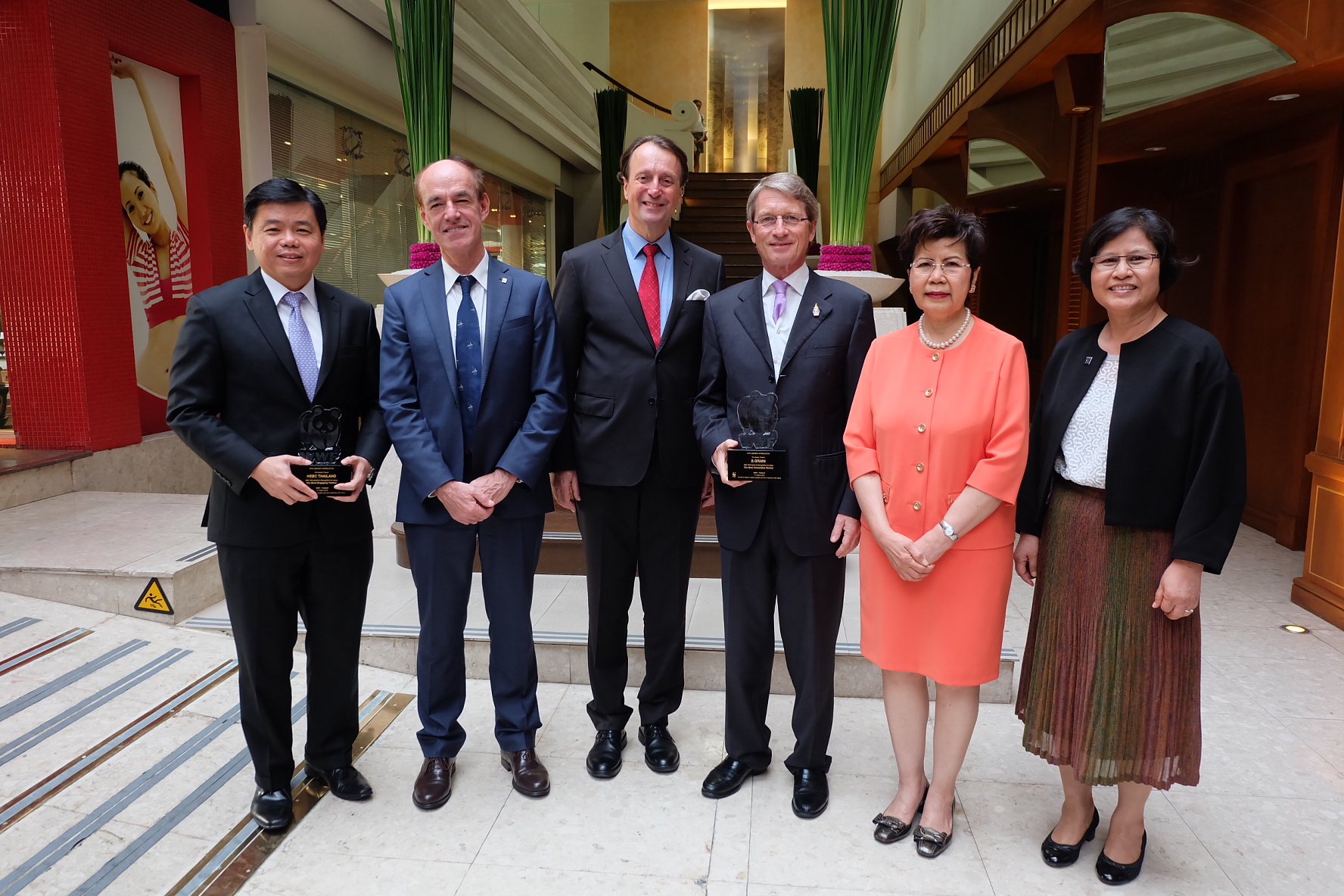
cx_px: 672
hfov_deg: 71.5
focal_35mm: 25
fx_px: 933
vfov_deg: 51.3
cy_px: 448
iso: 640
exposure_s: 1/30
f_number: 4
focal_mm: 16.7
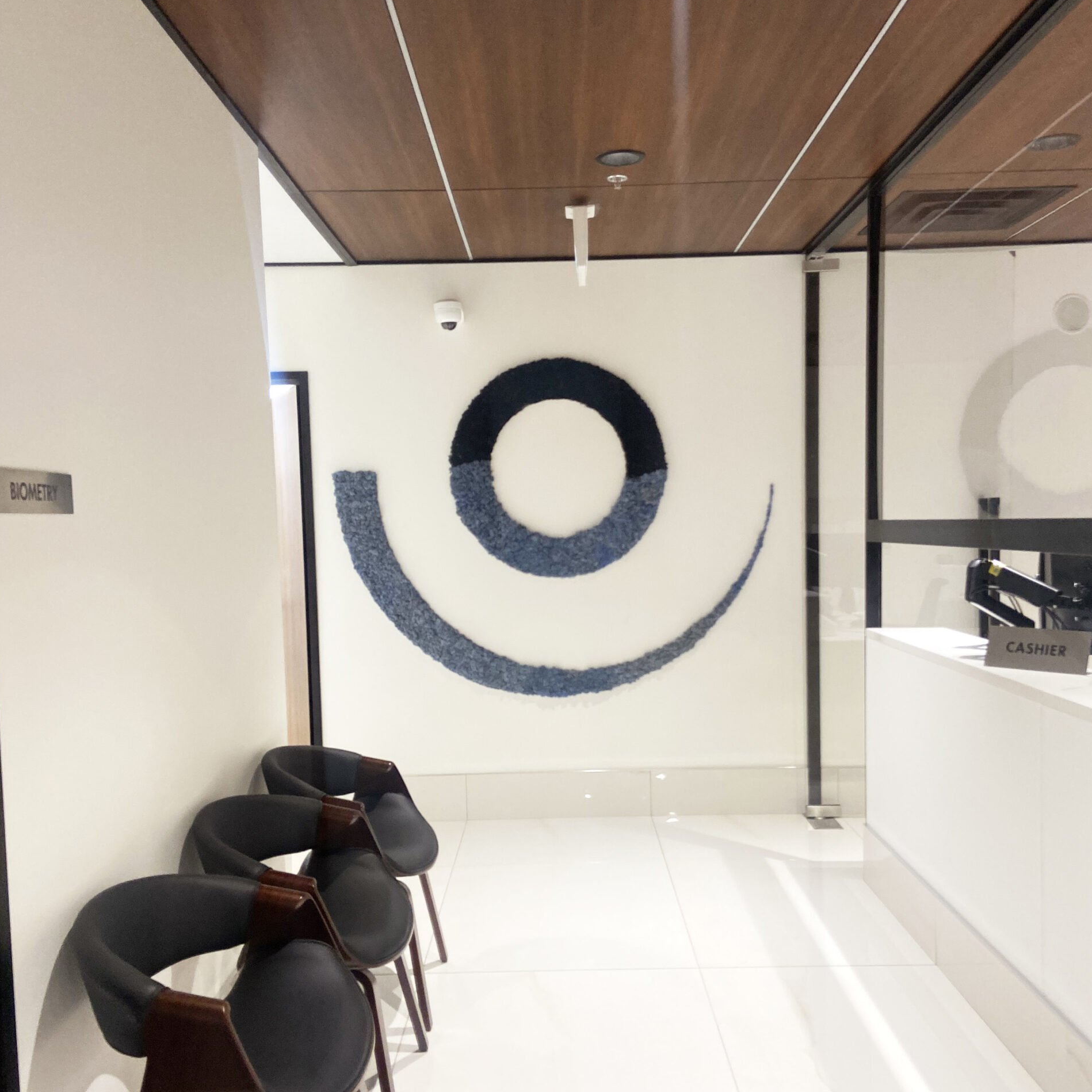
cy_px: 618
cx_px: 547
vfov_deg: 52.4
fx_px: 1106
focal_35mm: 31
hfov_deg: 52.5
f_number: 1.8
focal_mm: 4.25
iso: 80
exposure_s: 1/120
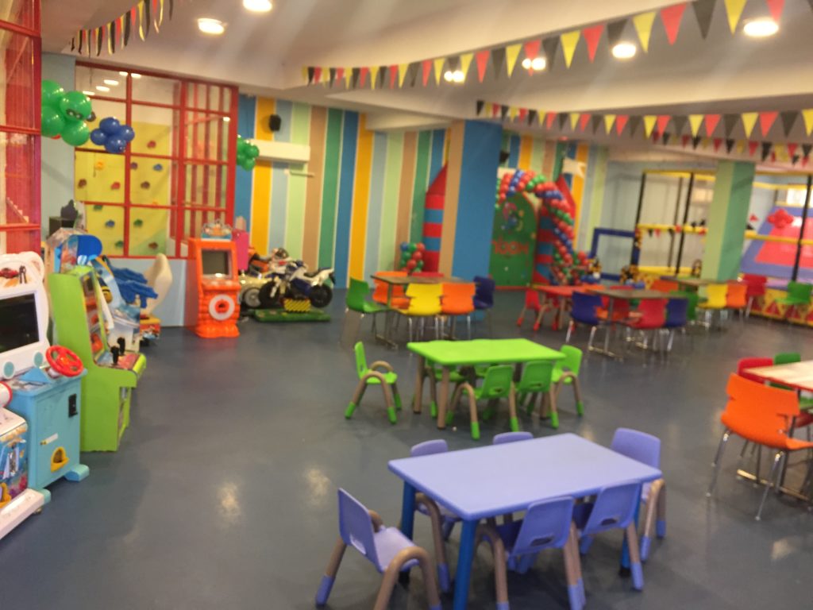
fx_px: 681
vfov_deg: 48.2
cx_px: 406
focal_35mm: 29
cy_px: 305
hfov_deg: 61.7
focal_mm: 4.15
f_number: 2.2
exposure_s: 1/33
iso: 160
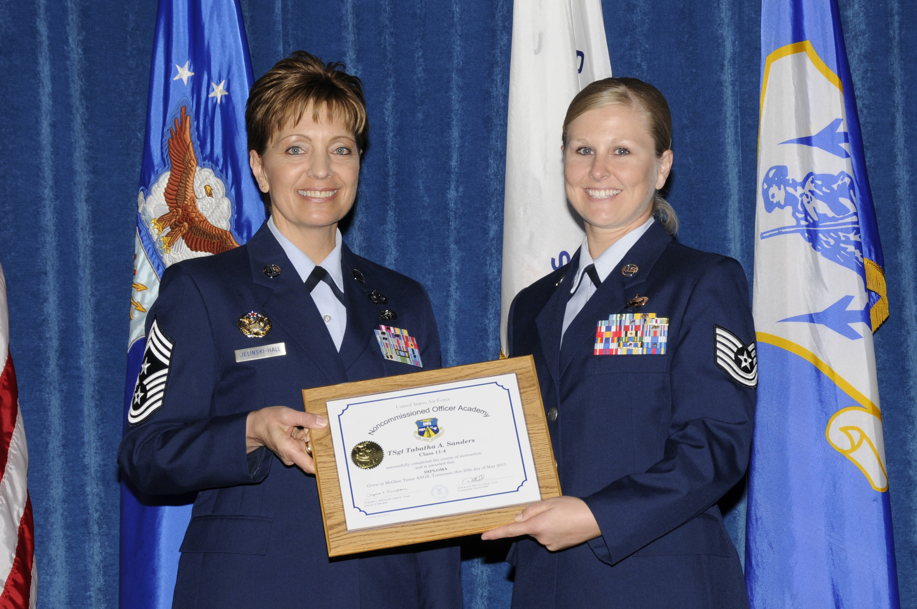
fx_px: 2366
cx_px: 458
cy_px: 304
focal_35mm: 93
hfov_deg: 21.9
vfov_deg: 14.7
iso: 200
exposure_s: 1/60
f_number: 11
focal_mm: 62
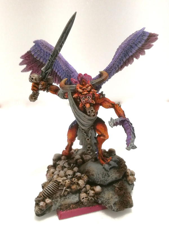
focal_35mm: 27
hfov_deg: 51.4
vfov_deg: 65.3
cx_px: 84
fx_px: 176
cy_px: 113
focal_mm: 4.5
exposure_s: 1/60
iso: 125
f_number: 2.2
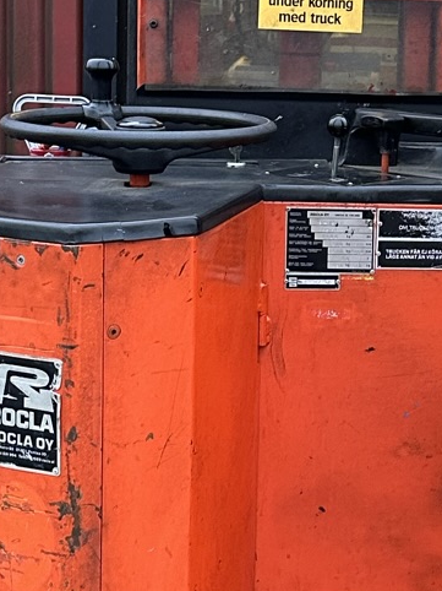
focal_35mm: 102
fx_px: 1738
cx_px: 338
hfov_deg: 14.4
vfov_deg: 19.2
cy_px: 211
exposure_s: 1/50
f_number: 1.78
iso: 320
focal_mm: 6.86
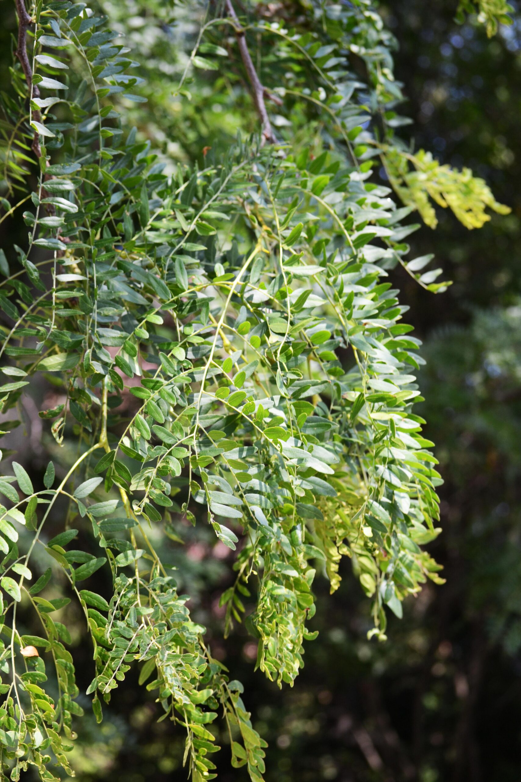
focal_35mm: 82
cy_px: 391
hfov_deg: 16.6
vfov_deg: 24.6
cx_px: 260
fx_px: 1791
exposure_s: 1/160
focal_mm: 55
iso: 125
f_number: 5.6
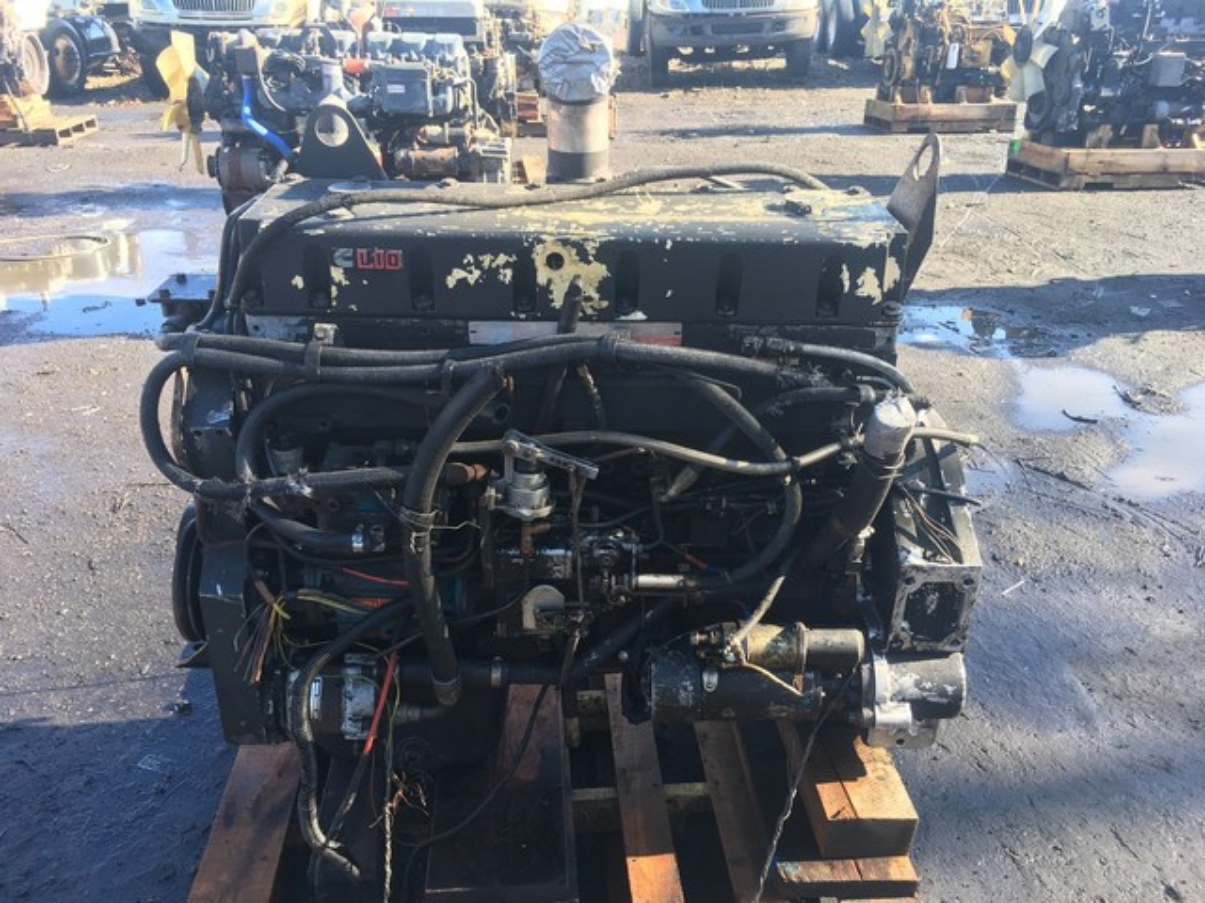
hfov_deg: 61.7
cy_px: 452
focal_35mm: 29
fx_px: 1010
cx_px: 602
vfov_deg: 48.2
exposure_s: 1/126
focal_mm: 4.15
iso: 25
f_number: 2.2
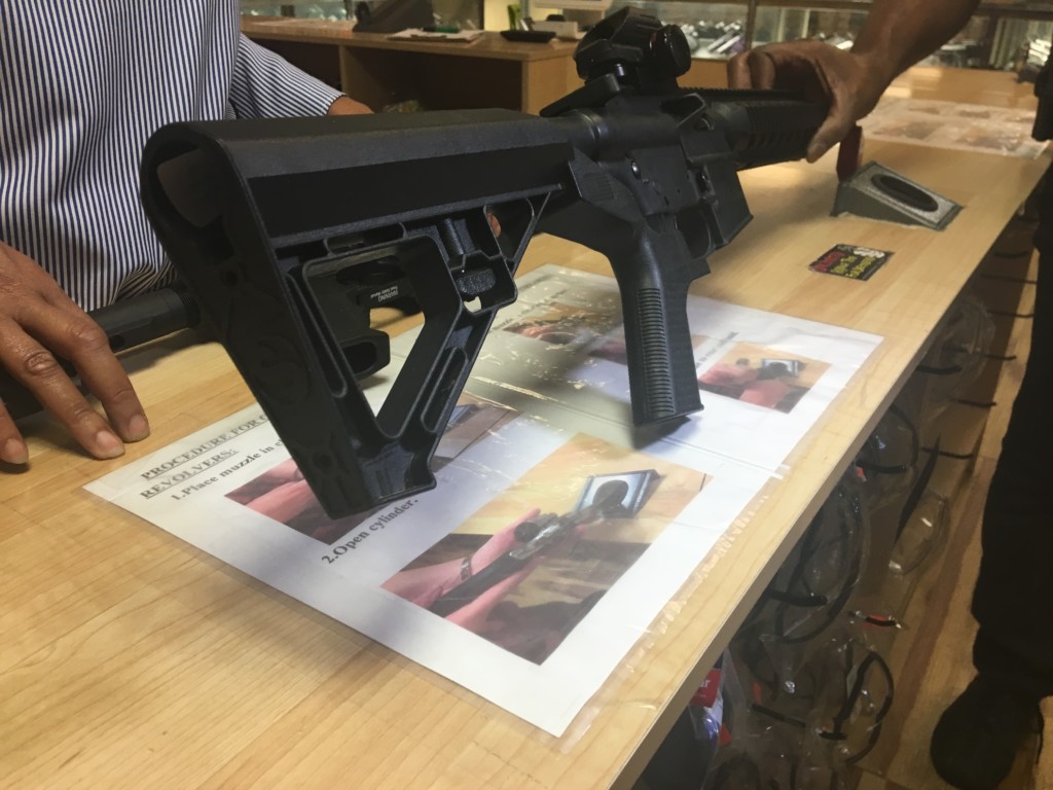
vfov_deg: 48.2
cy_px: 395
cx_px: 526
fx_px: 882
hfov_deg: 61.7
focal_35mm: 29
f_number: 2.2
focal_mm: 4.15
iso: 32
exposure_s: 1/30
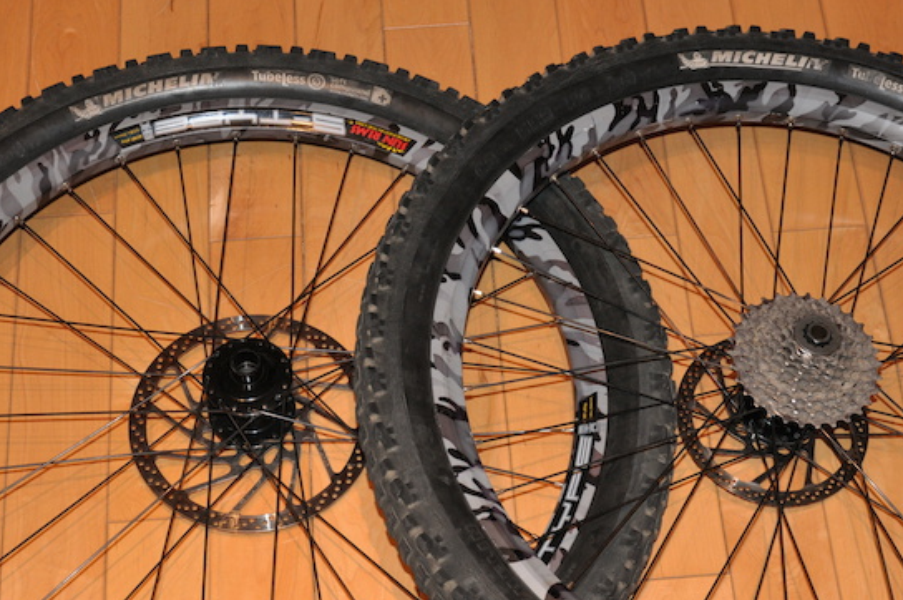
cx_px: 485
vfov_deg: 18.1
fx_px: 1878
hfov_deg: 27.0
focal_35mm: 75
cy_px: 398
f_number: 4.2
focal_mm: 34
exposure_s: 1/30
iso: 800
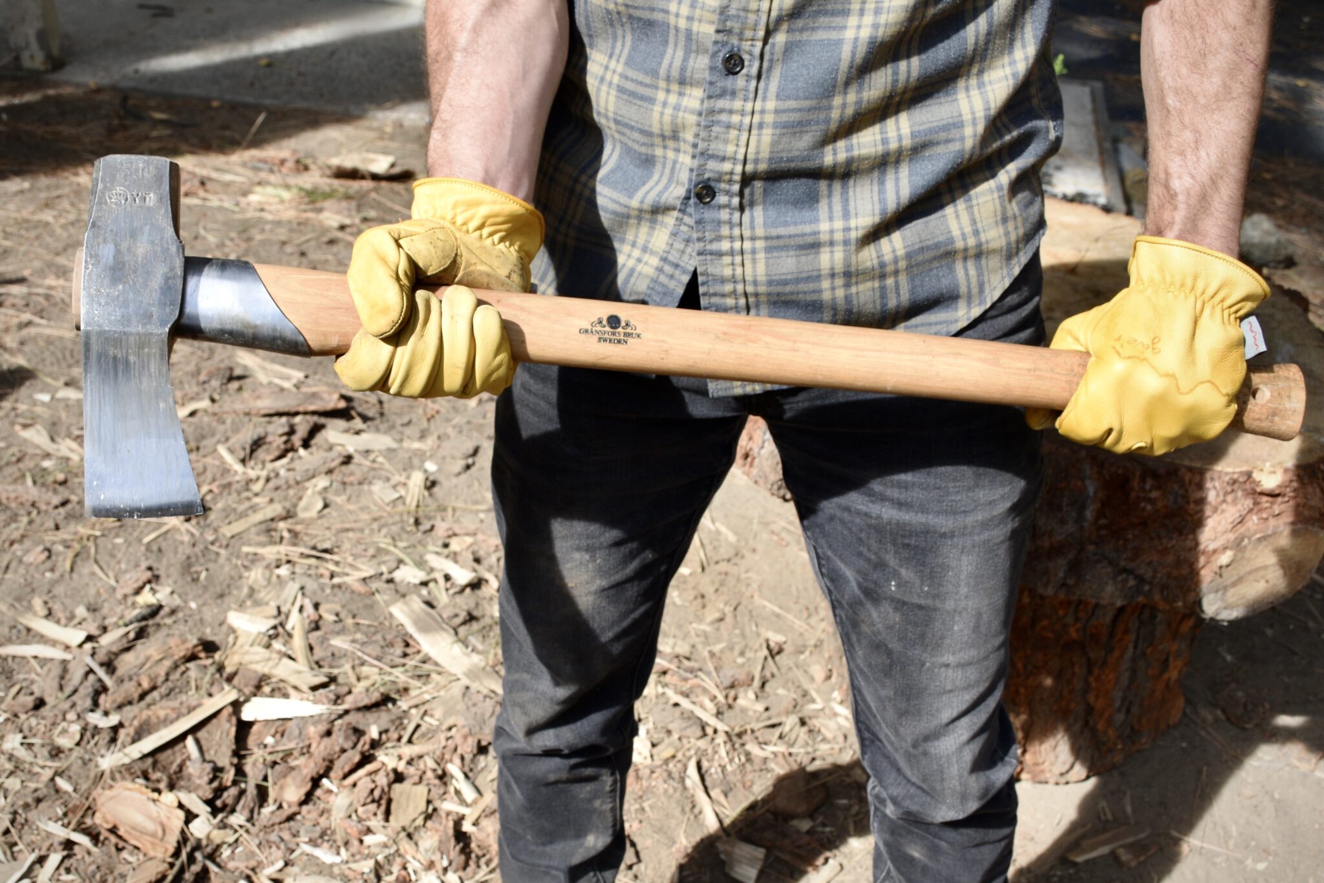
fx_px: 1213
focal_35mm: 33
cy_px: 442
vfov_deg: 40.0
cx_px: 662
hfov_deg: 57.2
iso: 200
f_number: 7.1
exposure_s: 1/320
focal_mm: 22
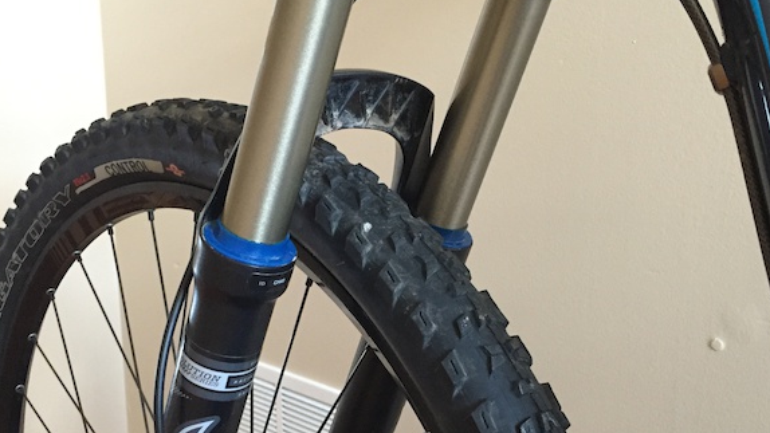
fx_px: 898
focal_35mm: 44
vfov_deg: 26.9
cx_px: 396
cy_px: 294
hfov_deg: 46.4
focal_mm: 4.15
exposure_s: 1/30
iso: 250
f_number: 2.2
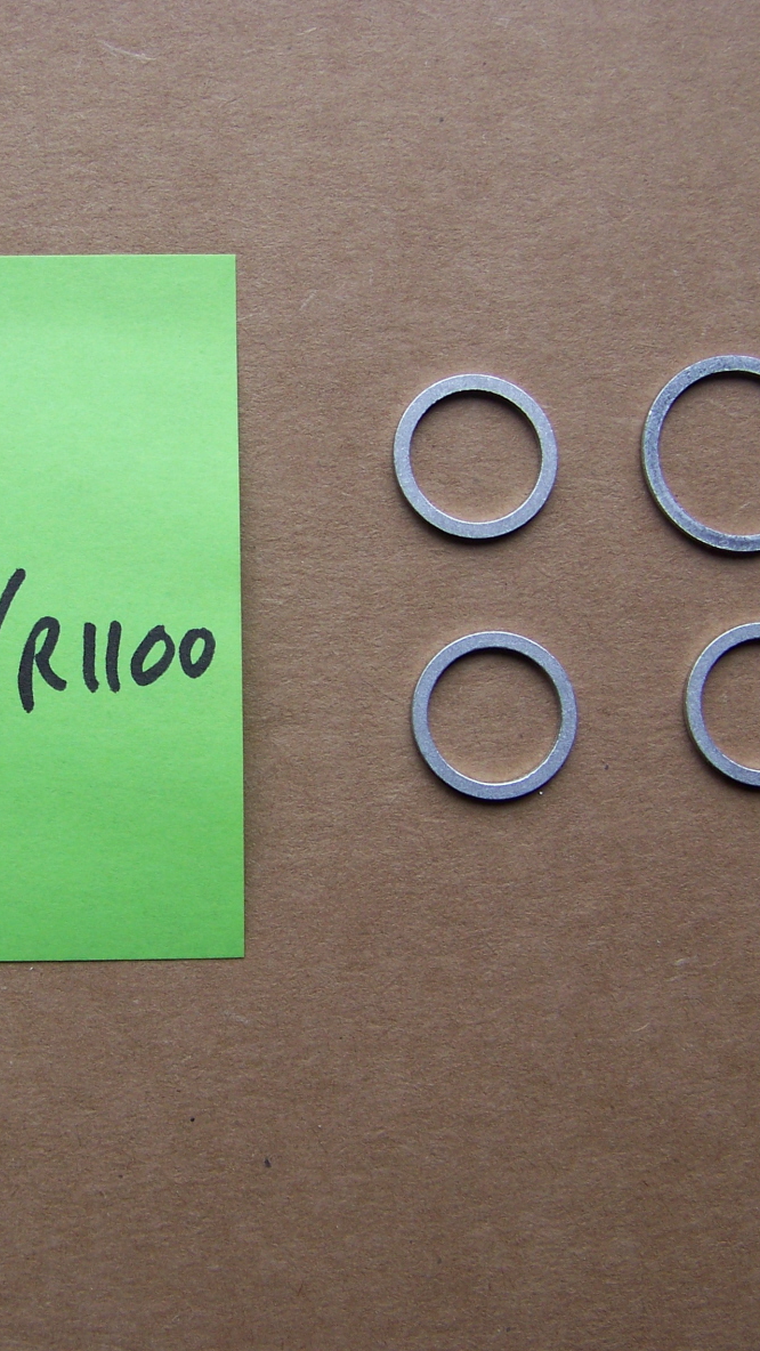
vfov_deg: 39.2
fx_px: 1899
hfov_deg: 22.4
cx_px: 191
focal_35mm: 53
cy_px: 671
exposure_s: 1/160
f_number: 2.8
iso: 64
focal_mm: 5.85
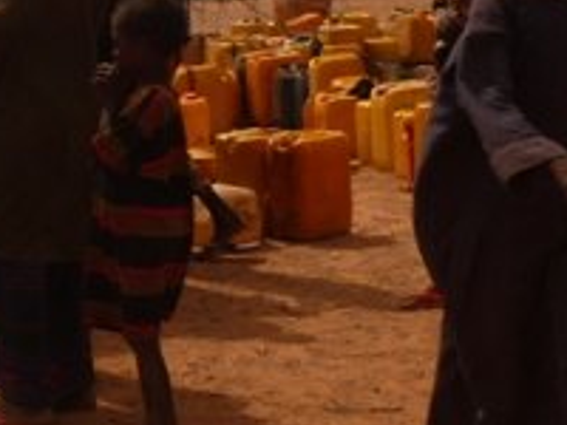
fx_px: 2162
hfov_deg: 14.1
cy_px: 96
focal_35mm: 132
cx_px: -266
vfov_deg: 11.2
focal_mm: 5.5
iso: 80
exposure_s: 1/320
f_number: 8
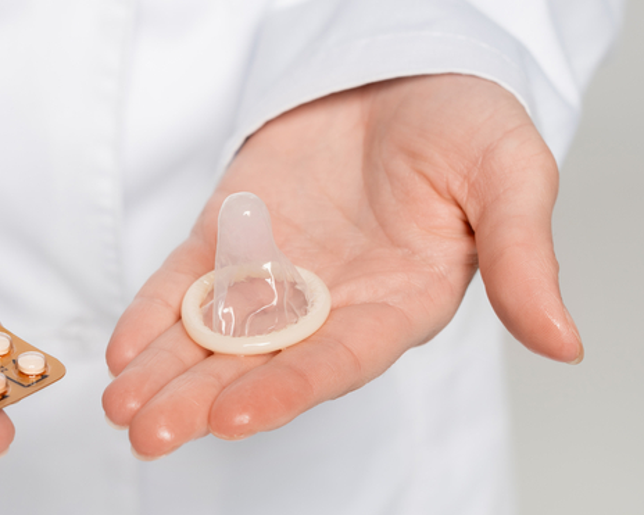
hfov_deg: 18.6
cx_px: 41
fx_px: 1925
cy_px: 205
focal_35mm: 101
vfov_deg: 15.2
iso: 100
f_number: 5
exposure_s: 1/160
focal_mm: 50
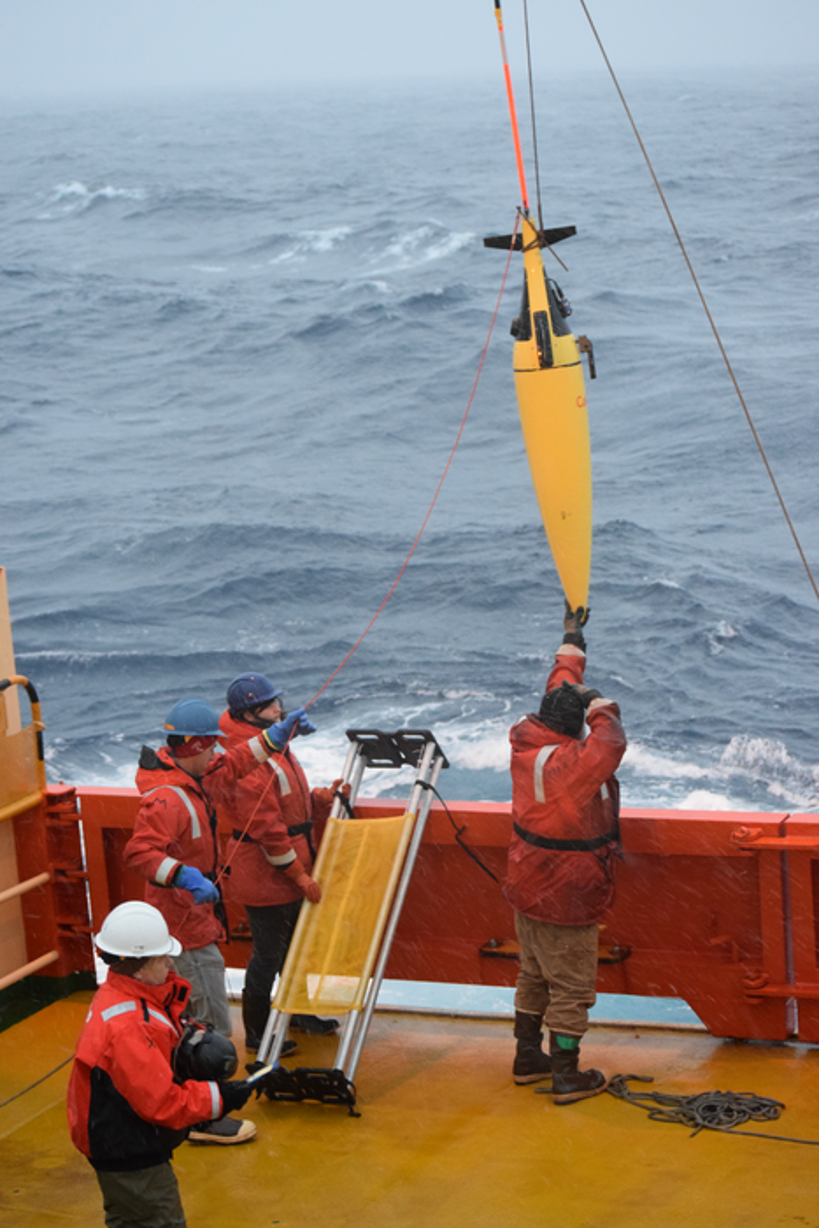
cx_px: 410
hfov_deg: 16.6
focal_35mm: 82
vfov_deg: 24.6
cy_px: 614
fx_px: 2814
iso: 3200
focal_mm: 55
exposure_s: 1/60
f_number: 4
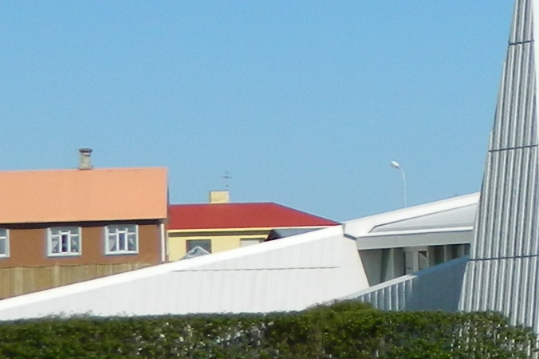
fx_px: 3083
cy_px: 124
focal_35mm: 206
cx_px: 1029
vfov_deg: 6.7
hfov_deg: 9.4
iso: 80
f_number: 9.8
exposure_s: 1/160
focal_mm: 7.3
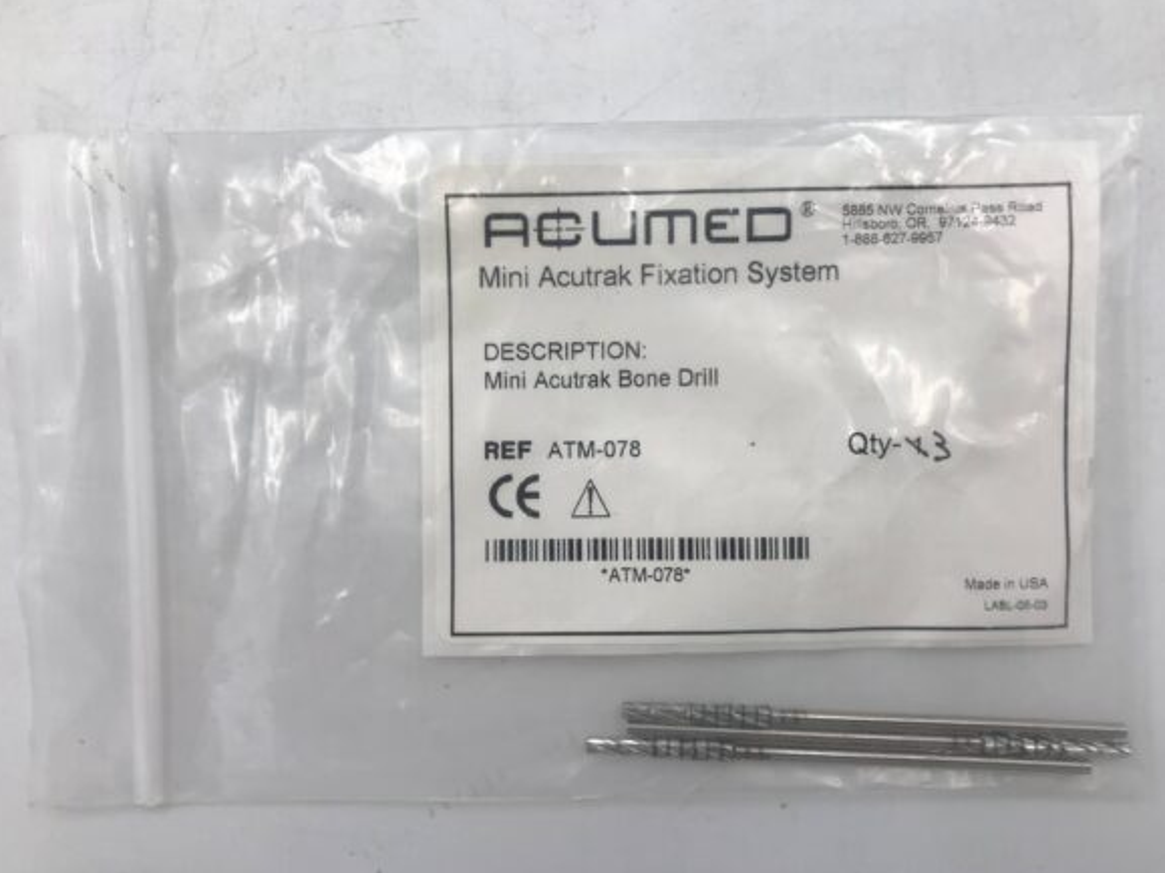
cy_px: 443
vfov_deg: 48.2
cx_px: 590
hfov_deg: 61.7
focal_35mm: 29
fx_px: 976
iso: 32
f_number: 1.8
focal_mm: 3.99
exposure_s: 1/120
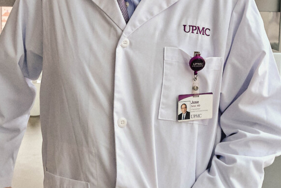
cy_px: 36
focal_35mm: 72
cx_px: 84
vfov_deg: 18.7
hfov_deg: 27.8
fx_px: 562
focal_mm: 18.2
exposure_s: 1/400
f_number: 9
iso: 4000
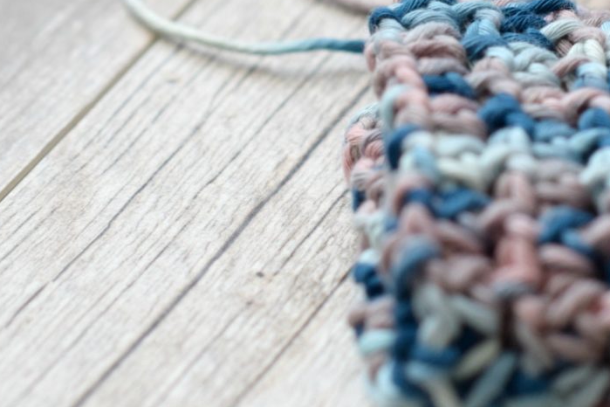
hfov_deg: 7.3
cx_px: 658
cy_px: 31
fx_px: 4746
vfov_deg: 4.9
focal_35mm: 280
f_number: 4
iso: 800
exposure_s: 1/250
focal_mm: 85
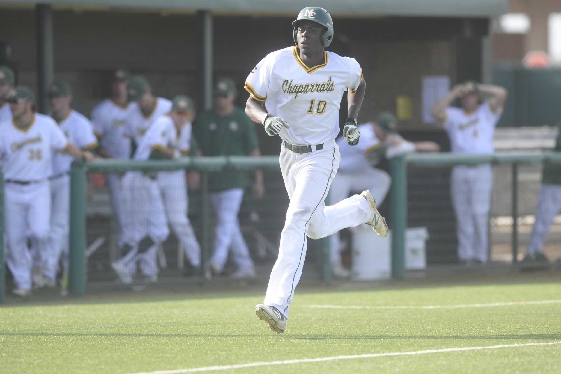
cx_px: 280
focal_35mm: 300
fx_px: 4674
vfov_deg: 4.6
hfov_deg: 6.9
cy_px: 187
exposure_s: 1/1600
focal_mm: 300
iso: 400
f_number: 3.2
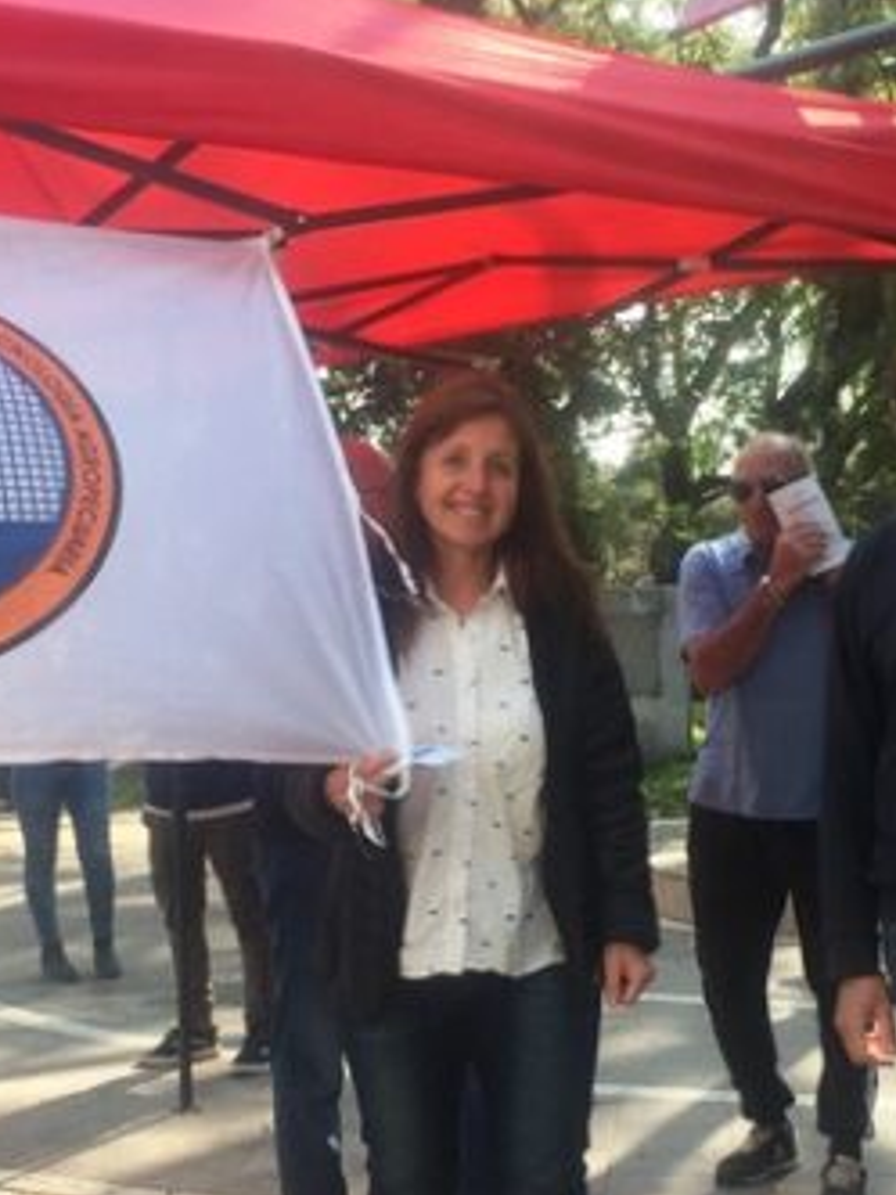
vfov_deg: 28.9
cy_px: 745
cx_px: 443
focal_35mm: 67
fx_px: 2312
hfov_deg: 21.9
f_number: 2.2
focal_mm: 4.15
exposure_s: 1/395
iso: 32
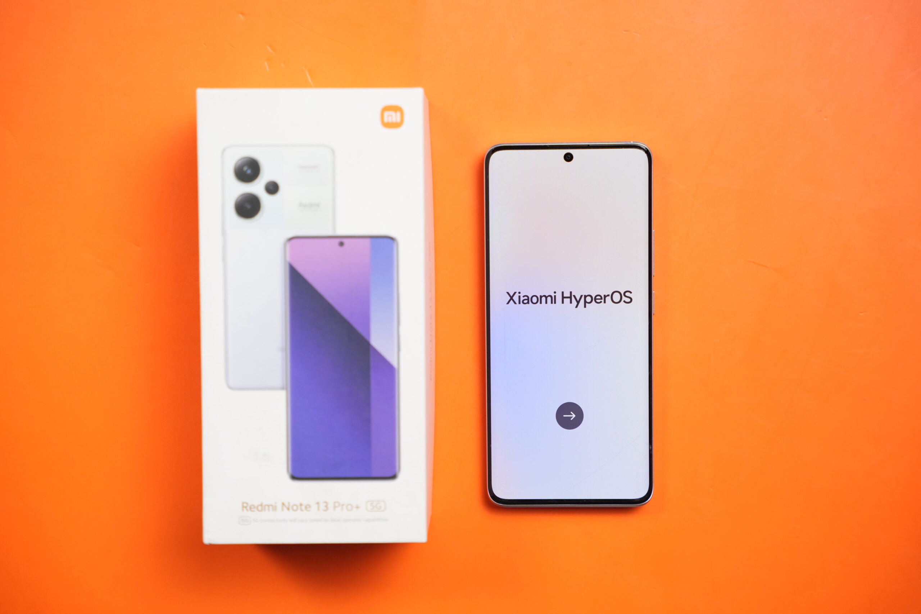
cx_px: 460
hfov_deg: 31.4
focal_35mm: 64
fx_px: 1640
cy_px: 307
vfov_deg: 21.2
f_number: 3.5
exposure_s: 1/125
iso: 640
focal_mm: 64.1
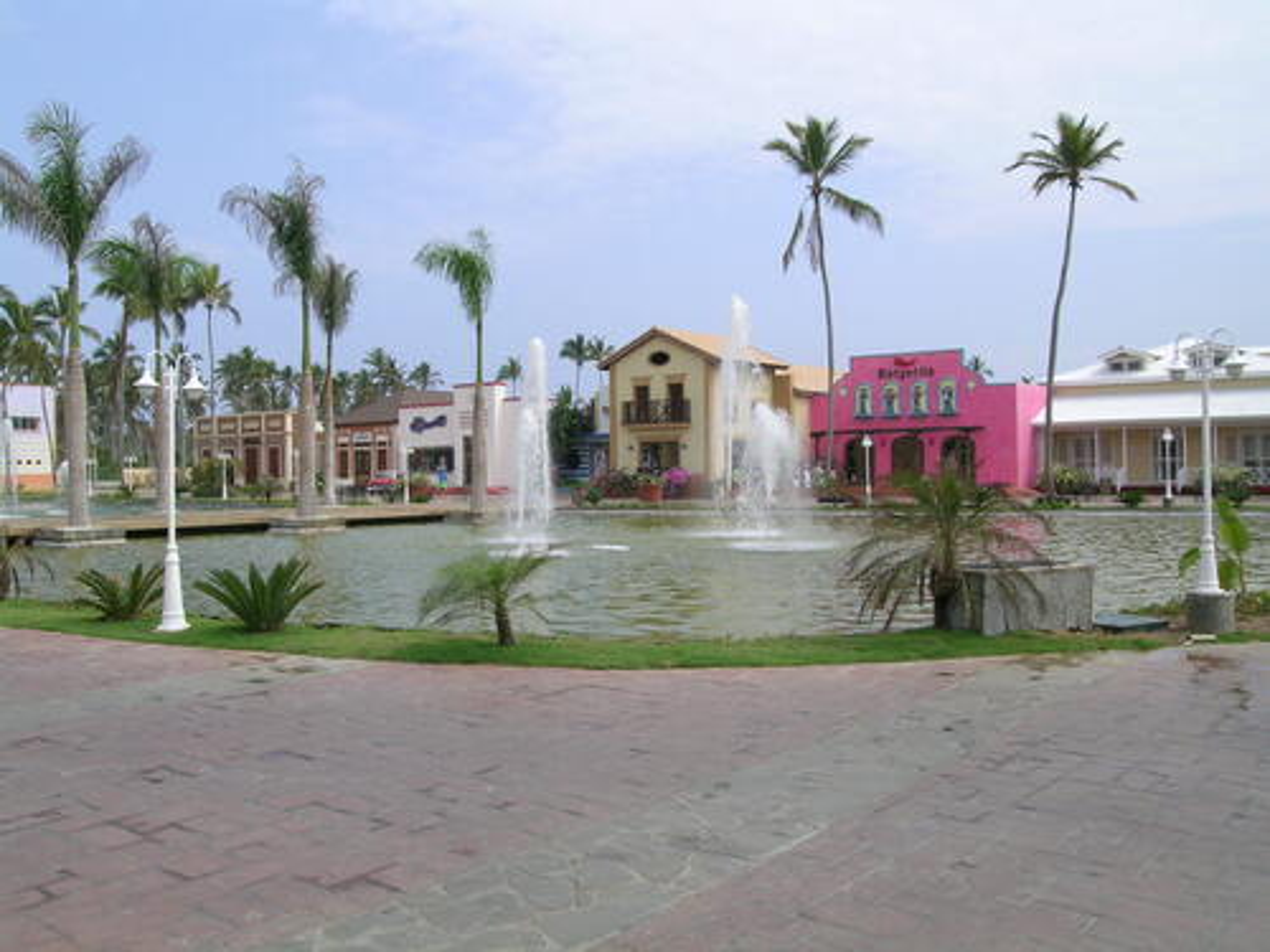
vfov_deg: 45.4
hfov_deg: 58.4
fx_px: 1137
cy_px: 476
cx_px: 635
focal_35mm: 31
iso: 50
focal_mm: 6.5
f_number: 7.3
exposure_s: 1/291
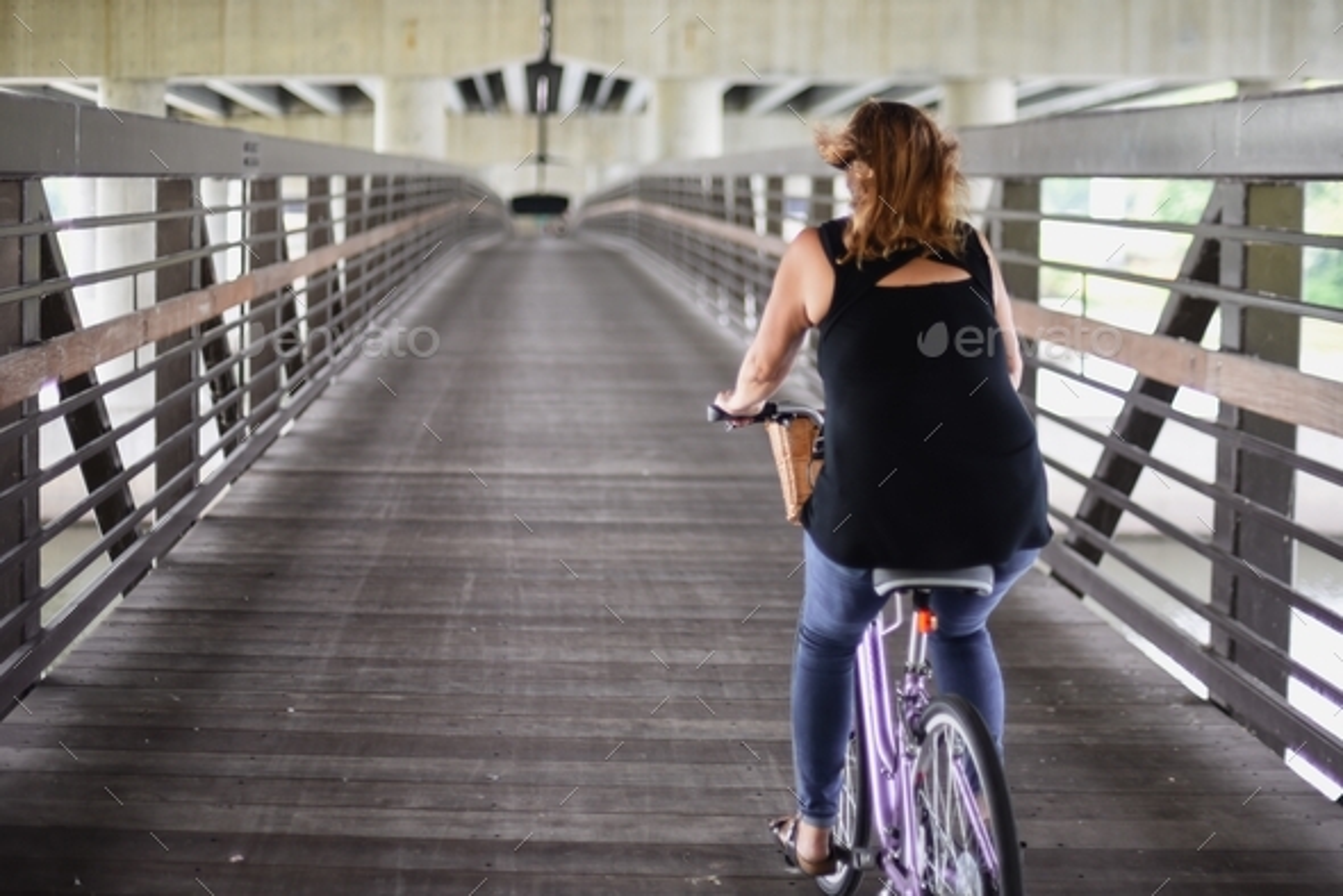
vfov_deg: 27.0
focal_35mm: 50
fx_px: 1866
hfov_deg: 39.6
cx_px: 672
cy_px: 448
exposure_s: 1/500
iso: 250
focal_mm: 50
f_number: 1.4
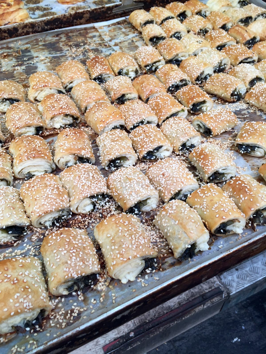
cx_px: 133
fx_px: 297
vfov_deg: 61.7
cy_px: 177
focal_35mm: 29
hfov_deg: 48.2
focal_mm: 4.15
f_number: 2.2
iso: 32
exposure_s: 1/130
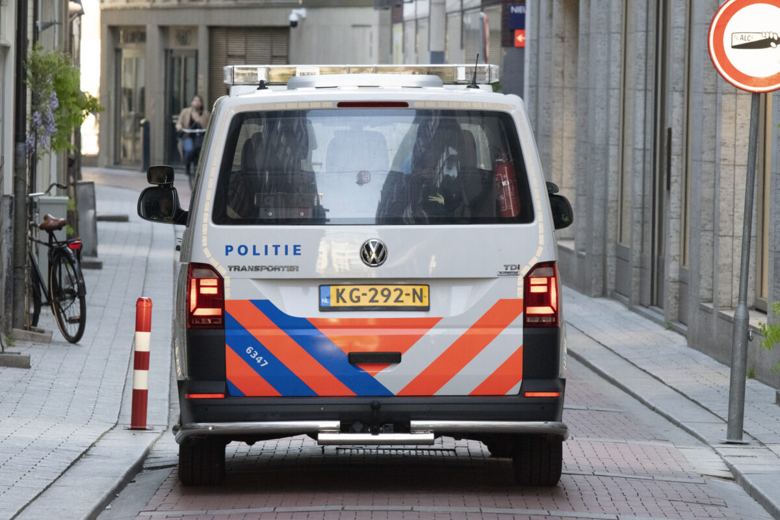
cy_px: 260
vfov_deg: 4.6
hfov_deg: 6.9
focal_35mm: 300
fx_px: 6499
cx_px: 390
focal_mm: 200
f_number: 8
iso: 3600
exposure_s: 1/320
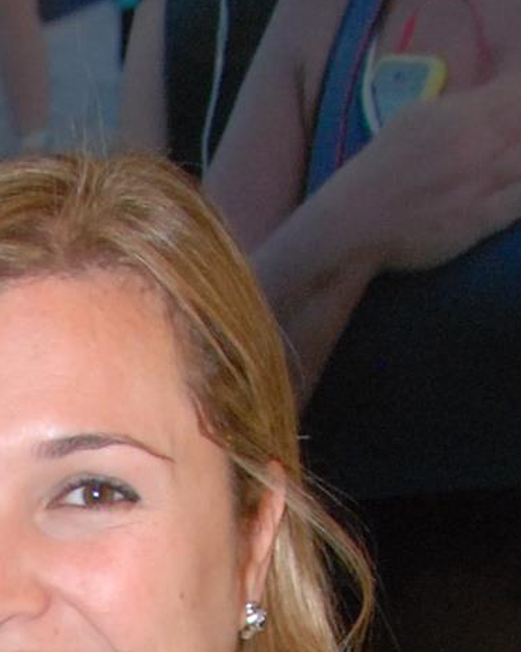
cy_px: 1528
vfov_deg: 8.9
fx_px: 3819
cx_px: -244
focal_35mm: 198
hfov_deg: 7.7
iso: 640
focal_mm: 26
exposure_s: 1/60
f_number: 6.3
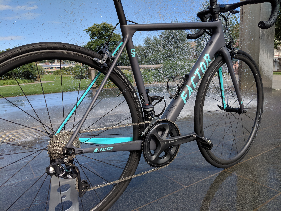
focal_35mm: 27
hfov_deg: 65.3
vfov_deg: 51.4
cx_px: 140
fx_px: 219
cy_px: 106
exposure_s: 1/2924
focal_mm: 4.44
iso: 62
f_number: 1.8
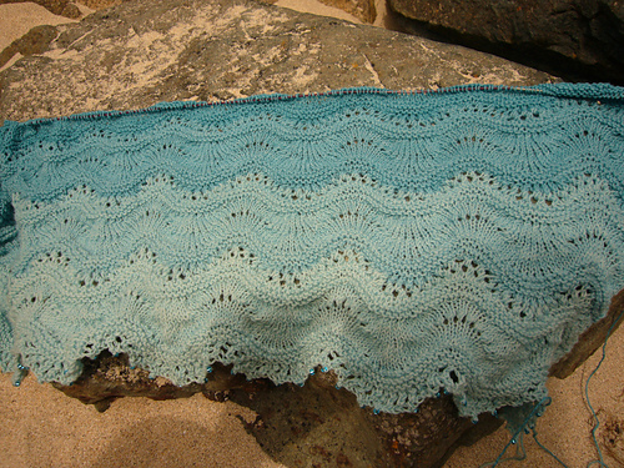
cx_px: 312
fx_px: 505
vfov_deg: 49.7
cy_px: 234
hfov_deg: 63.4
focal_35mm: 28
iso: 80
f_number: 5.6
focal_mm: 4.6
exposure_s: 1/640
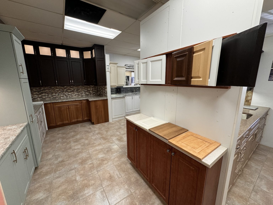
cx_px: 136
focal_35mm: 14
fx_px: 110
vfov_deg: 85.7
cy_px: 102
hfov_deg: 102.1
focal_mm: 2.22
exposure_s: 1/120
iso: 200
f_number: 2.2
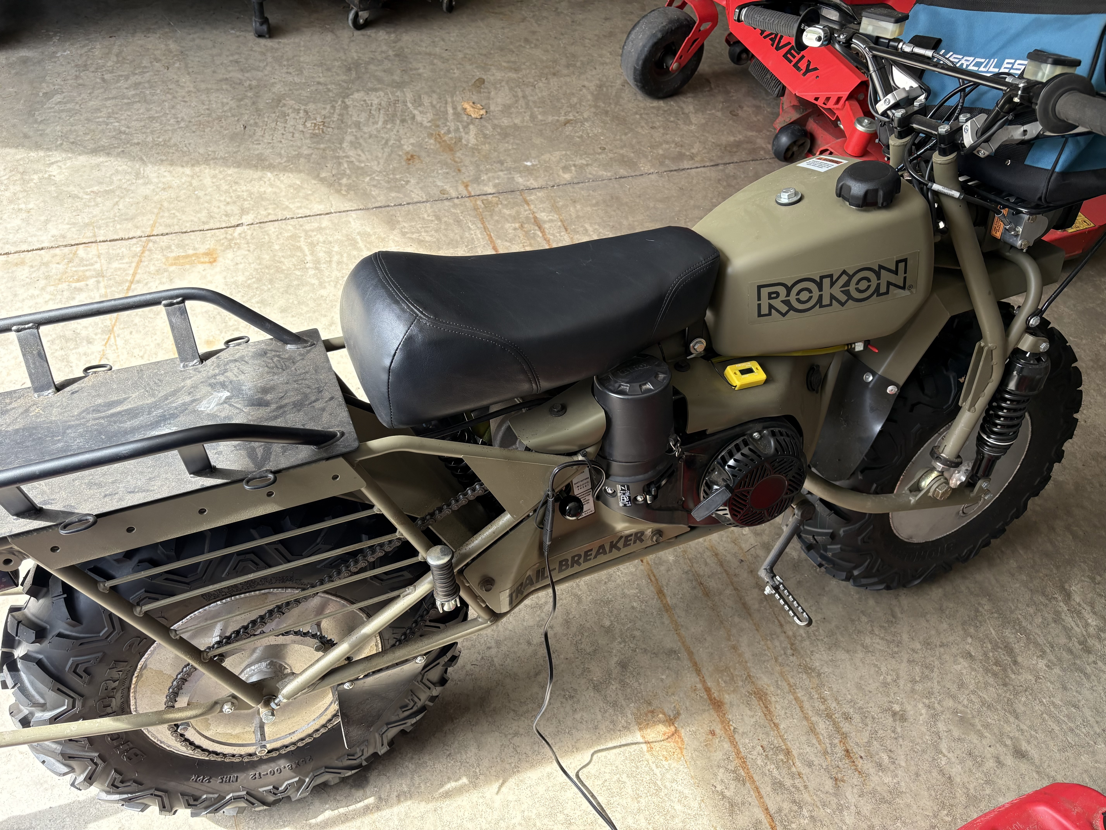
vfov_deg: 53.1
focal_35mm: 26
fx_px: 831
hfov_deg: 67.3
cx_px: 553
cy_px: 415
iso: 80
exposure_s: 1/243
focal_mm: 5.96
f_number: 1.6
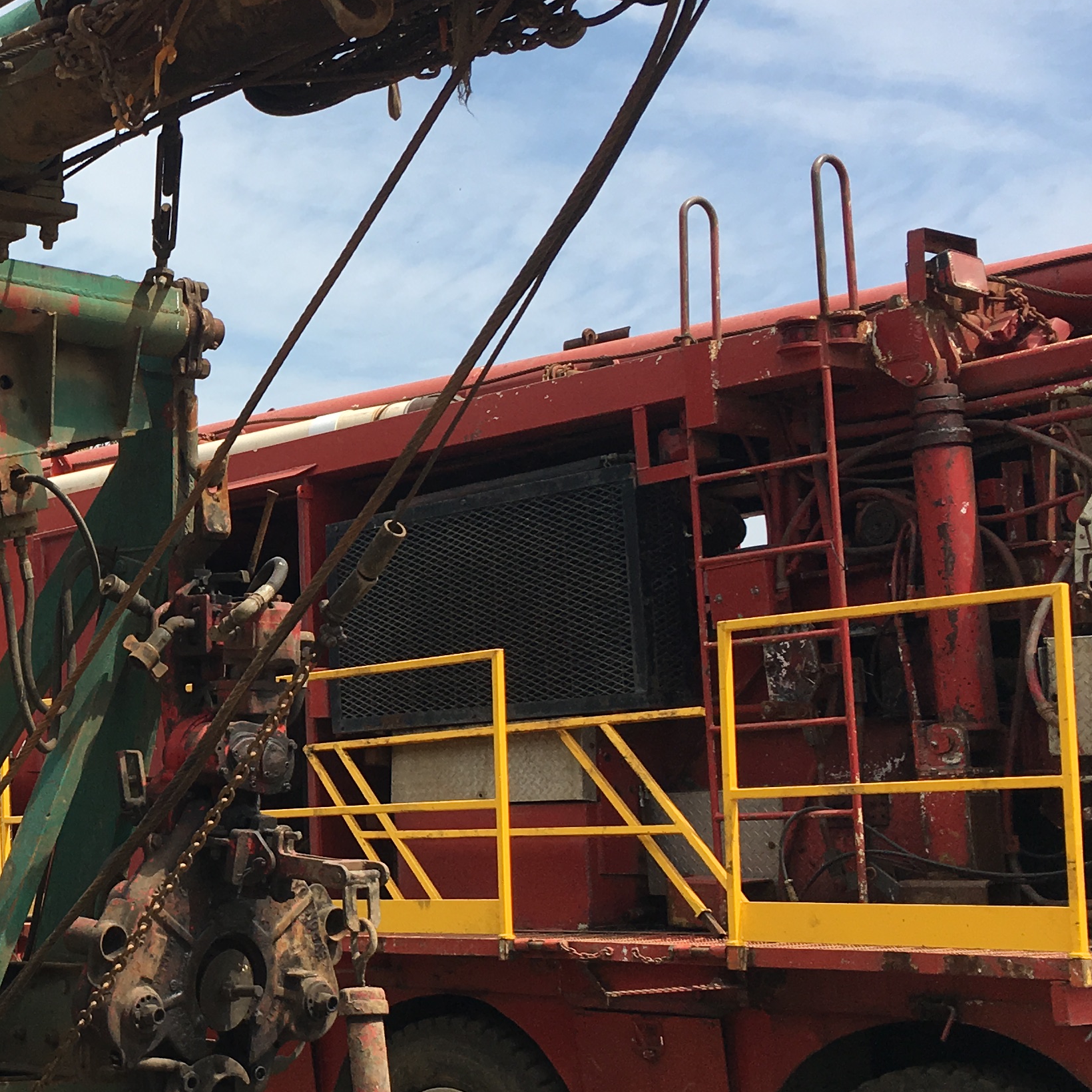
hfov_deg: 25.3
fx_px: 2248
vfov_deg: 27.3
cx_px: -107
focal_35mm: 63
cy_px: 592
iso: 25
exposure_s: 1/2079
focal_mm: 4.15
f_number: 2.2
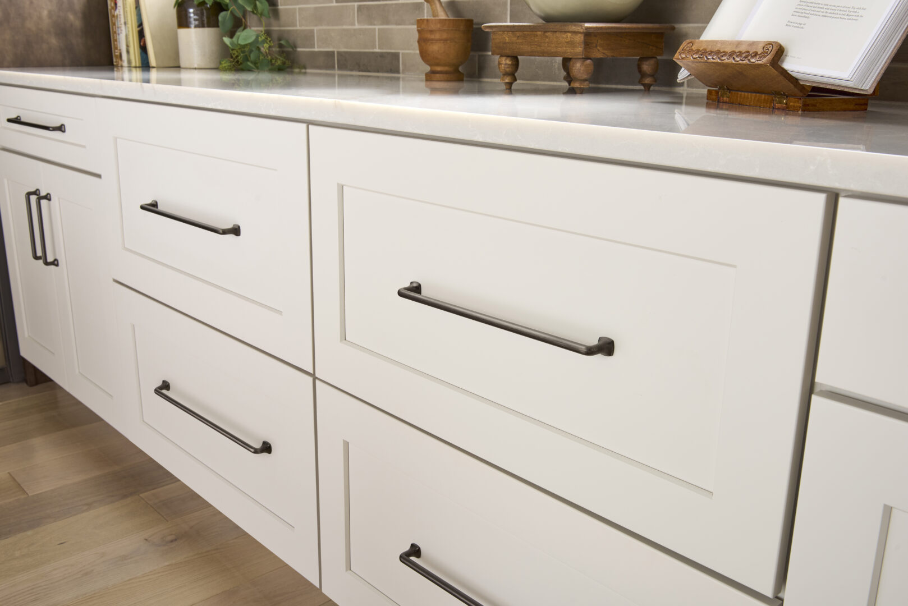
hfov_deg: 54.4
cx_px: 454
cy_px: 303
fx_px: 883
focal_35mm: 35
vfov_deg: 37.9
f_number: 10
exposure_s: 1/125
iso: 200
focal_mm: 35
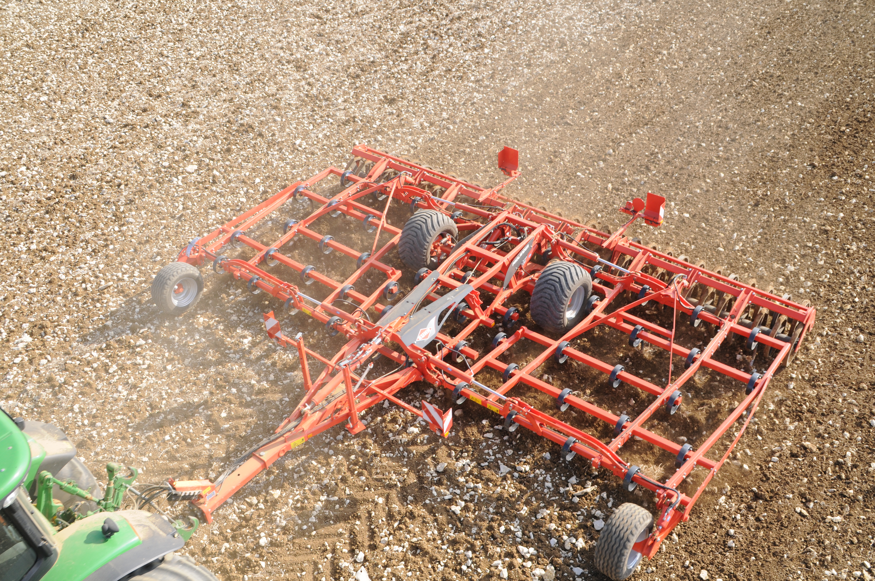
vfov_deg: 39.9
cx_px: 438
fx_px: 801
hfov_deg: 57.3
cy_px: 290
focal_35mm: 33
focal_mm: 22
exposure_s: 1/250
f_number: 8
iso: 200
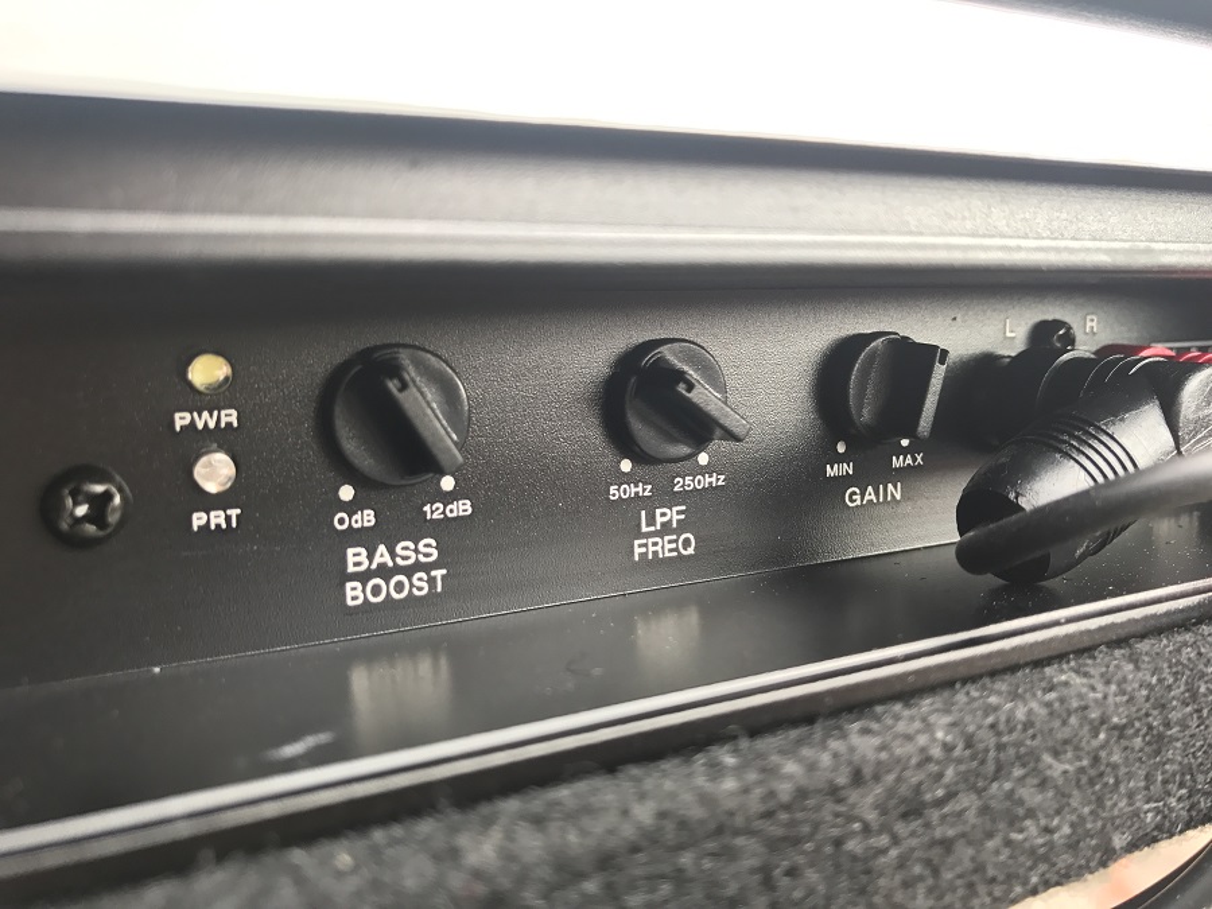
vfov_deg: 49.7
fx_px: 980
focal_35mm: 28
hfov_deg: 63.4
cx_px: 606
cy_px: 454
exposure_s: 1/100
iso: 40
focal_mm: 3.99
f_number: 1.8
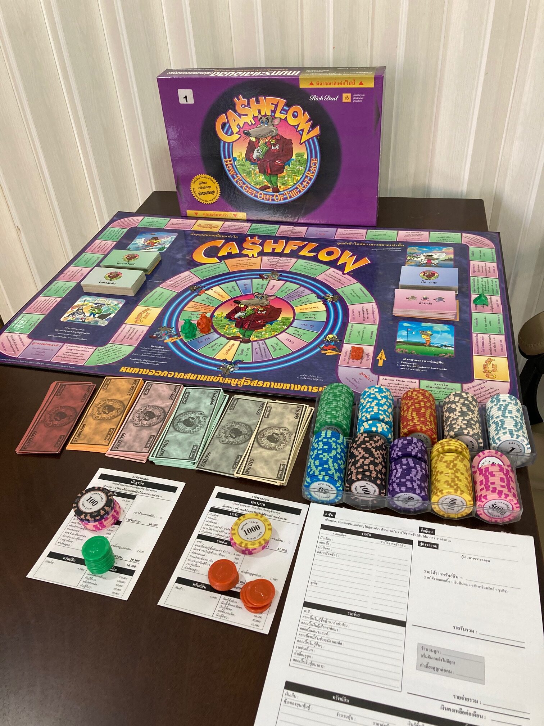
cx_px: 272
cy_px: 363
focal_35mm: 28
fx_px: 587
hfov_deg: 49.7
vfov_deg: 63.4
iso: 80
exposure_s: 1/50
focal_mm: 3.99
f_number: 1.8
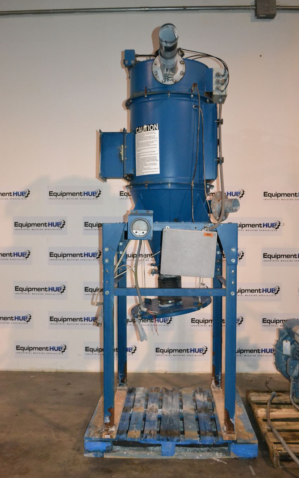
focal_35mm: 34
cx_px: 151
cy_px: 240
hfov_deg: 37.3
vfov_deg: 56.7
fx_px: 443
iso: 2500
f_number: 3.8
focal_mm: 22
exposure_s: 1/60
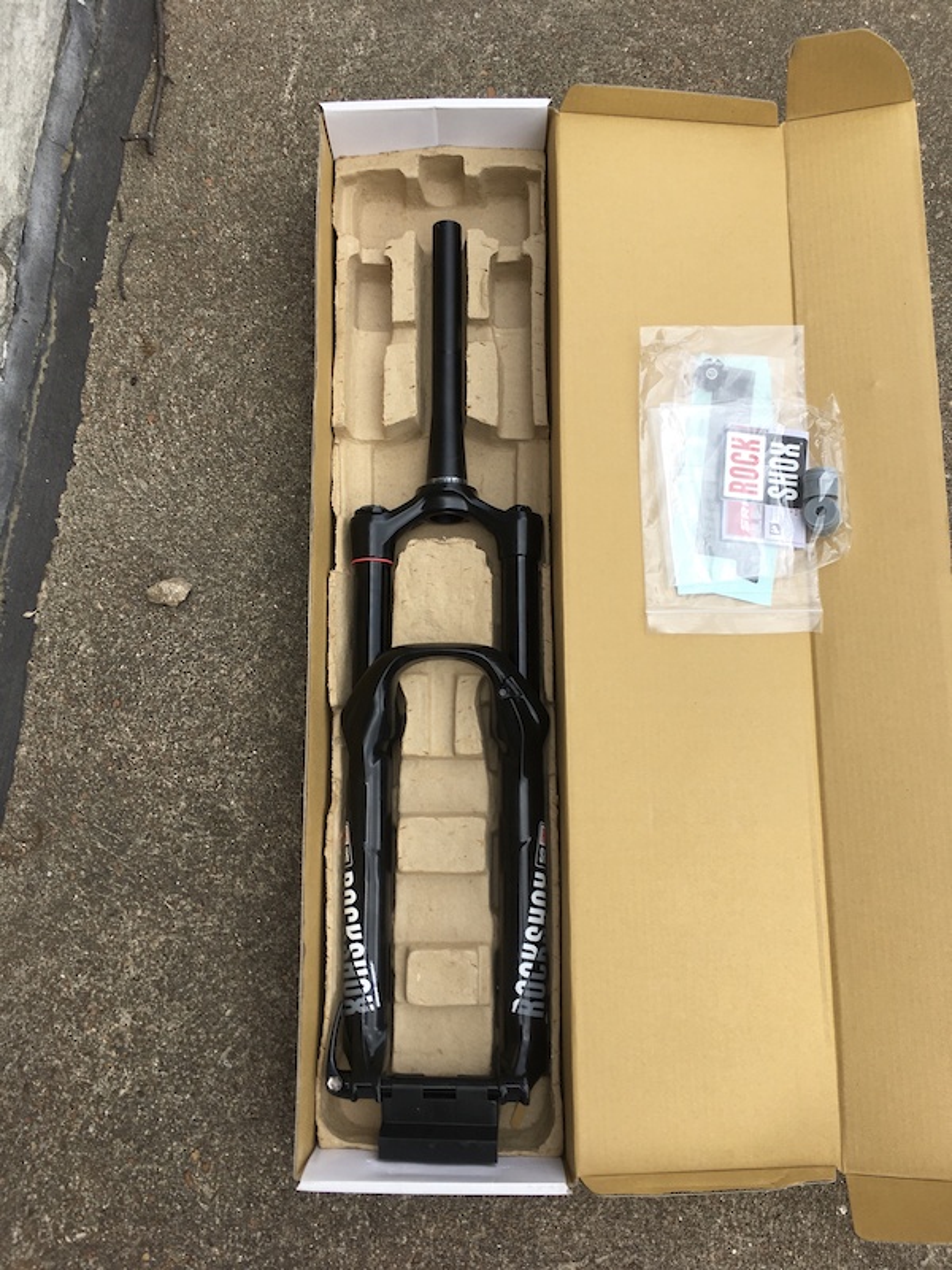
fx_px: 1063
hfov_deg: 48.2
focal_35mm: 29
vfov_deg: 61.7
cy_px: 635
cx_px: 476
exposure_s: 1/605
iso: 25
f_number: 2.2
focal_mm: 4.15
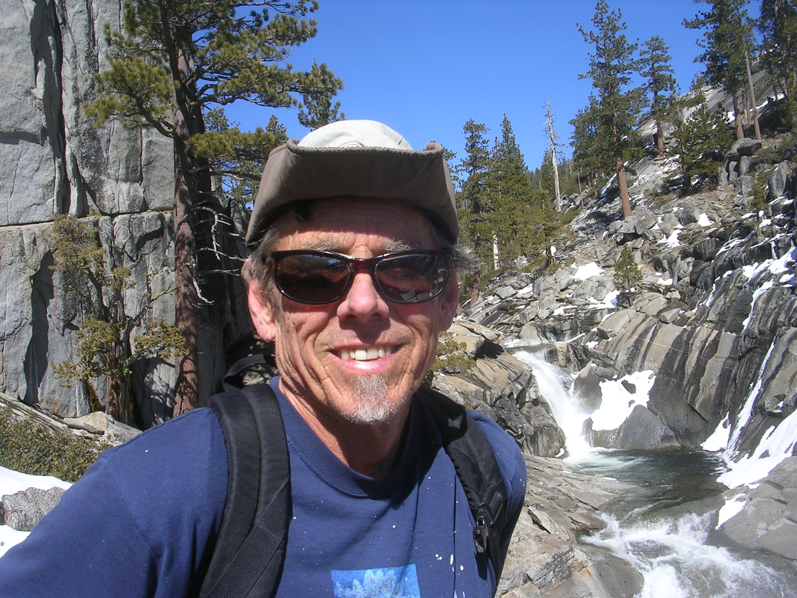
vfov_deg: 37.7
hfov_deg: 49.0
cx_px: 398
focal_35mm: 38
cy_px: 299
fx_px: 875
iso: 50
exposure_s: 1/309
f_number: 5.6
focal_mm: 5.8
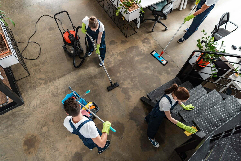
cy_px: 80
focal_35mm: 30
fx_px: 201
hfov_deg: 61.9
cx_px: 120
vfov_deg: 43.6
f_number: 3.5
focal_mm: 30
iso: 160
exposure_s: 1/200
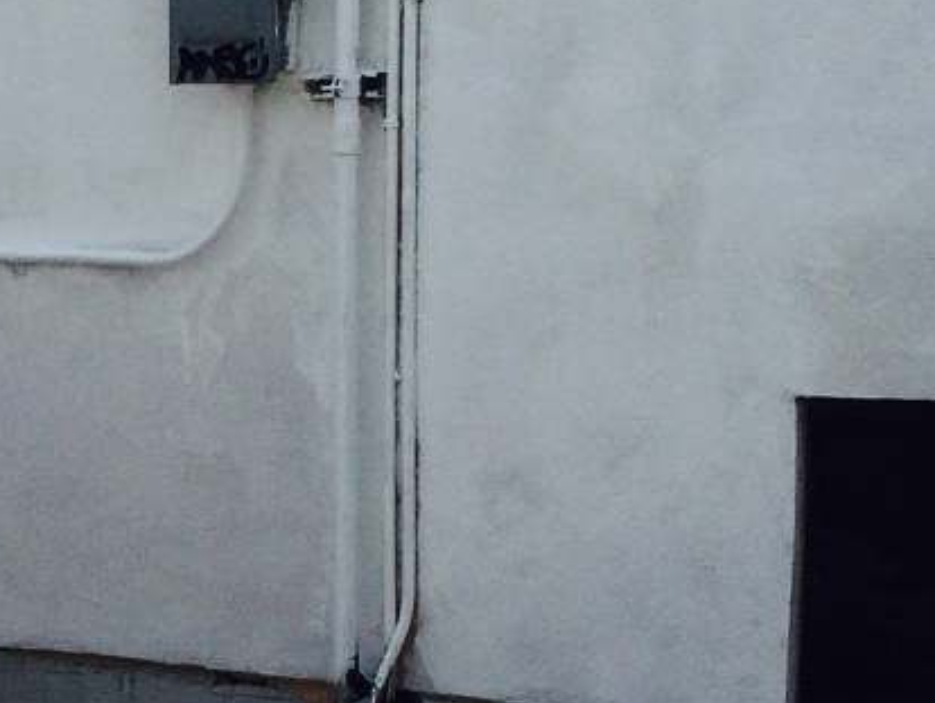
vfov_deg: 12.9
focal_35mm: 112
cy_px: 873
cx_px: -145
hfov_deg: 16.9
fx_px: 3027
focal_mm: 4.15
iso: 40
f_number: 2.2
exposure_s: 1/8264
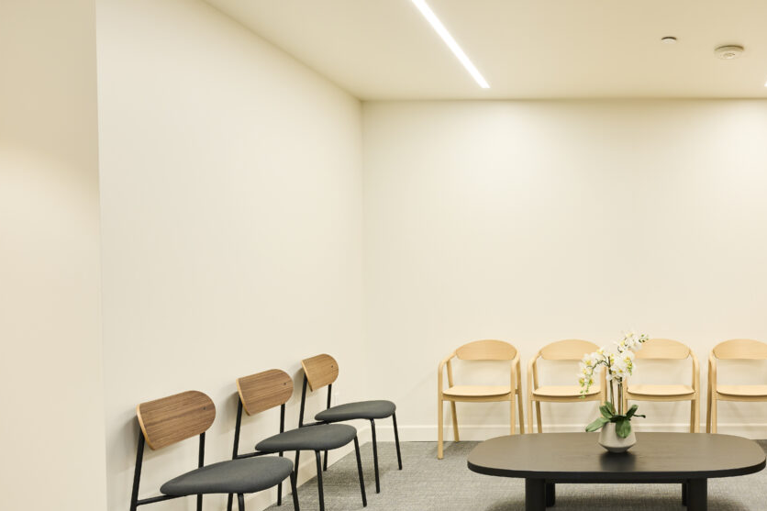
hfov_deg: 55.1
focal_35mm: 31
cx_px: 625
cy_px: 279
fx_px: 668
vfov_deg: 41.8
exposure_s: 1/13
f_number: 5
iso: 400
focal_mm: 18.2
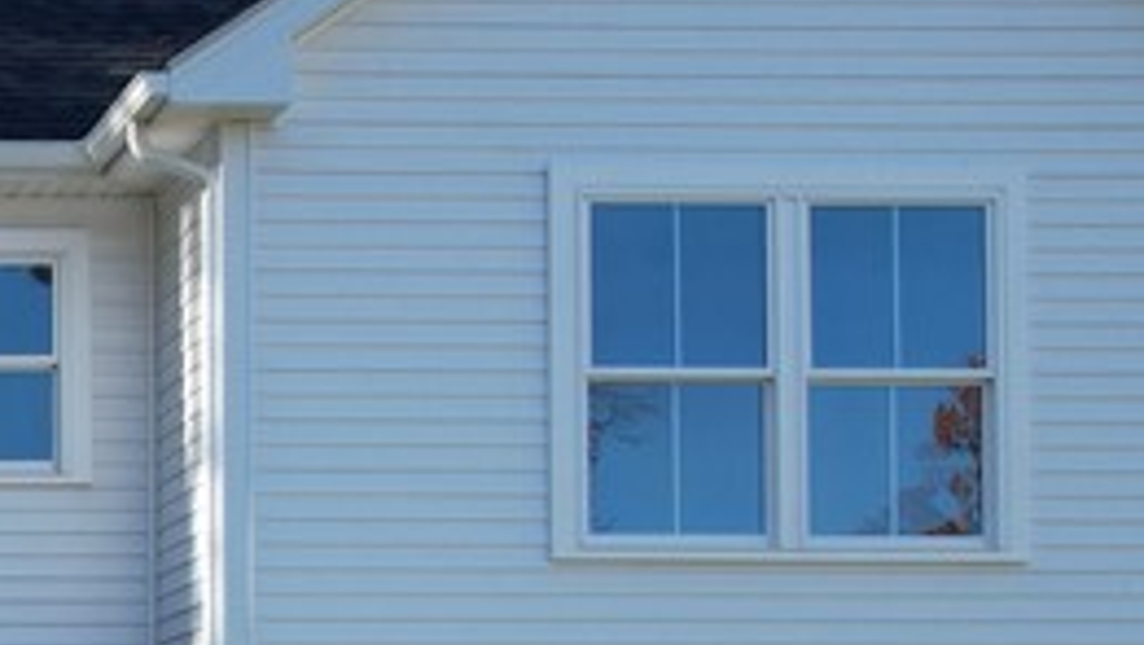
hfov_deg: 19.1
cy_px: 886
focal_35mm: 96
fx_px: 2913
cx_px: -649
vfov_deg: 12.2
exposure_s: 1/500
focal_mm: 8.38
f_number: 2.8
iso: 110
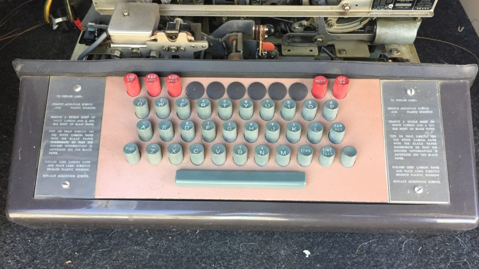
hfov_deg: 61.0
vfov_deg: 36.6
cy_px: 114
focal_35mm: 32
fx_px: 406
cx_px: 241
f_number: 2.2
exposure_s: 1/30
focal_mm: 4.15
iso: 50
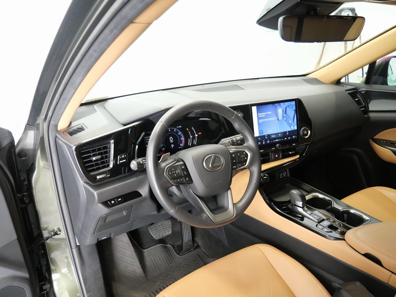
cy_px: 148
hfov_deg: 71.6
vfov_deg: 56.8
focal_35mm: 24
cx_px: 198
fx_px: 275
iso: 3200
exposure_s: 1/40
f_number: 3.5
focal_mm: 12
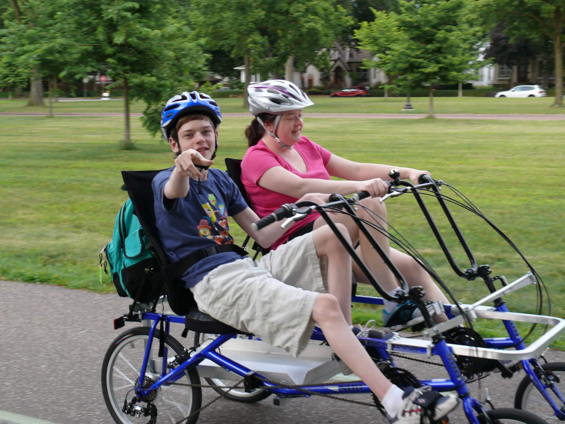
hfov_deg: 34.3
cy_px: 212
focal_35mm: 56
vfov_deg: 26.1
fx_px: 914
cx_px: 282
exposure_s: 1/100
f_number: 3.2
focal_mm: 11.8
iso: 100
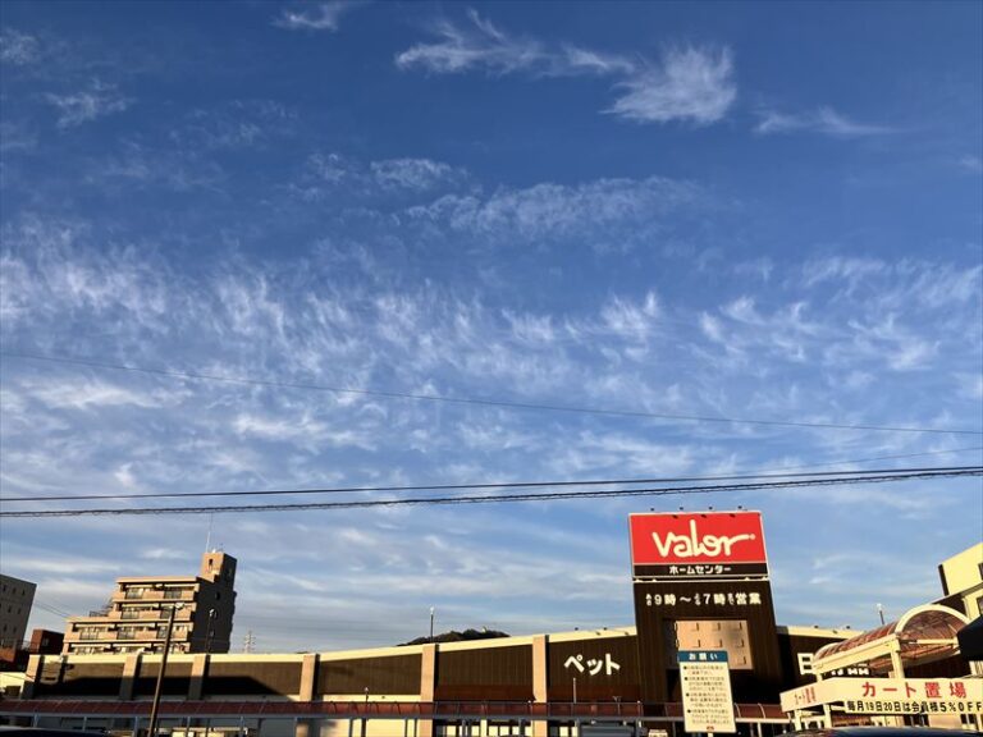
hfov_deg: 63.4
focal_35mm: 28
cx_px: 492
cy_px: 368
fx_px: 795
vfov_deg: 49.7
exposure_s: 1/1215
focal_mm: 3.99
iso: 32
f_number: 1.8
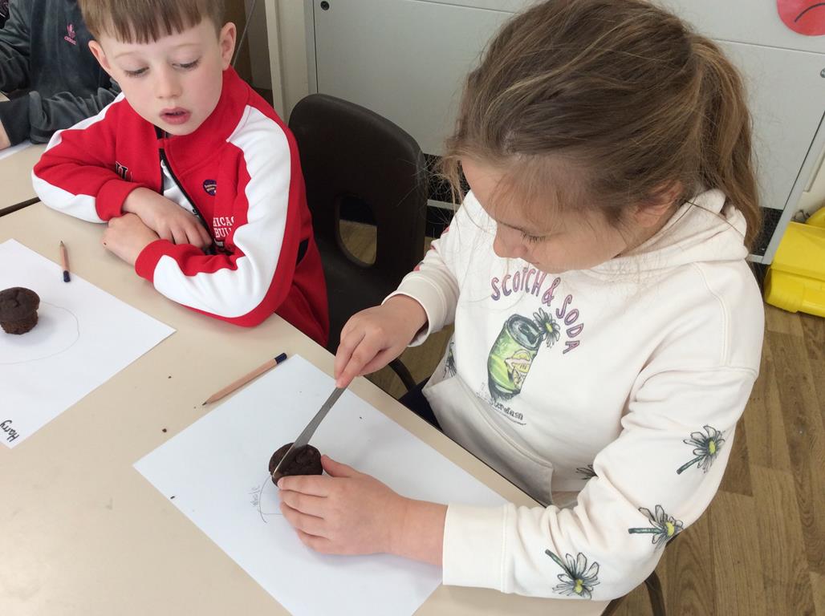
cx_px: 412
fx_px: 762
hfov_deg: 56.9
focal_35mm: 32
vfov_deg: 44.1
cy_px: 308
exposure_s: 1/33
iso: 40
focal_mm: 3.3
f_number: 2.4
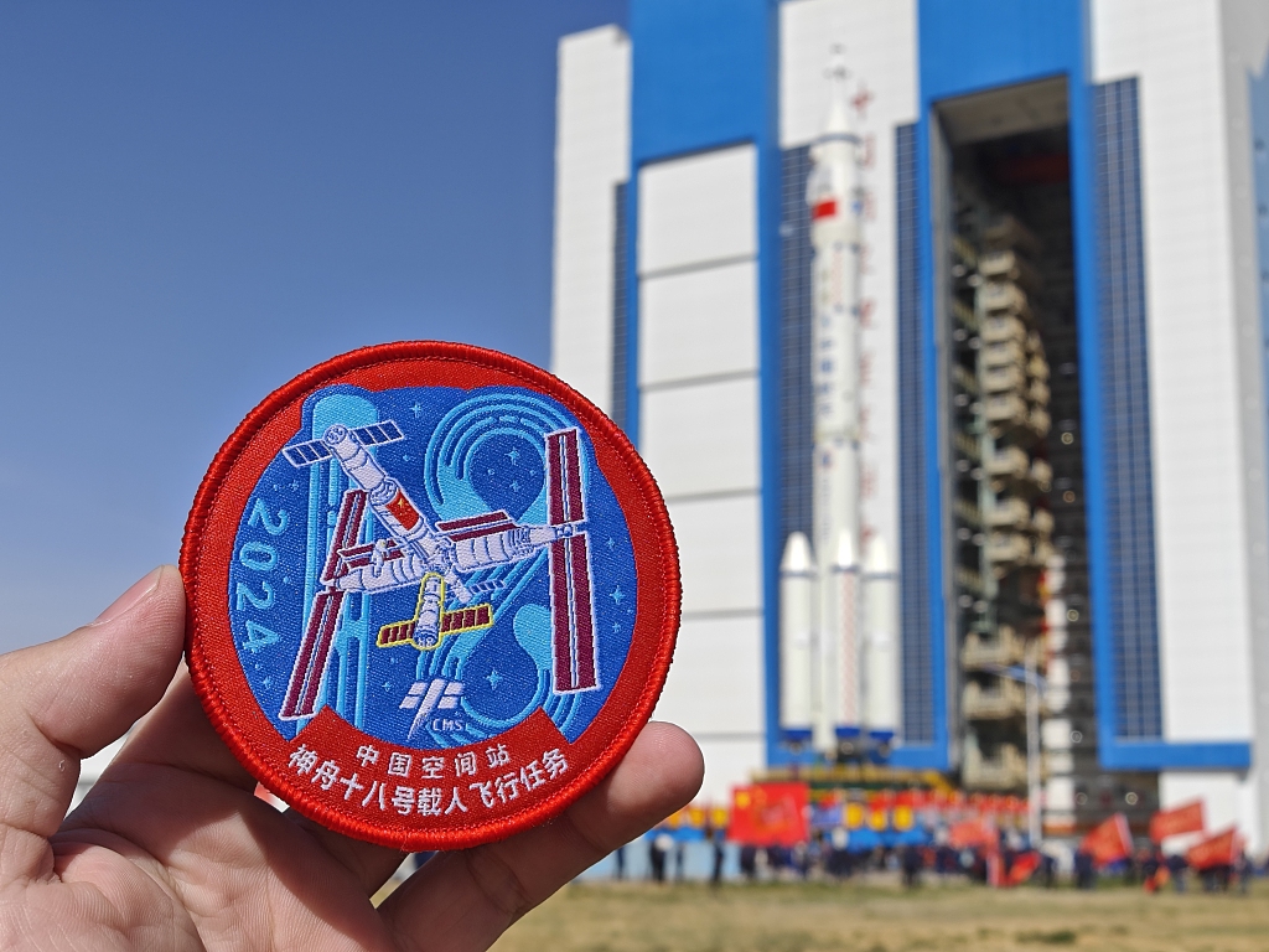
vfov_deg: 31.5
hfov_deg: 41.2
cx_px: 634
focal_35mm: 46
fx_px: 1686
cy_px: 476
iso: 50
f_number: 4
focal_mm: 8.7
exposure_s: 1/742
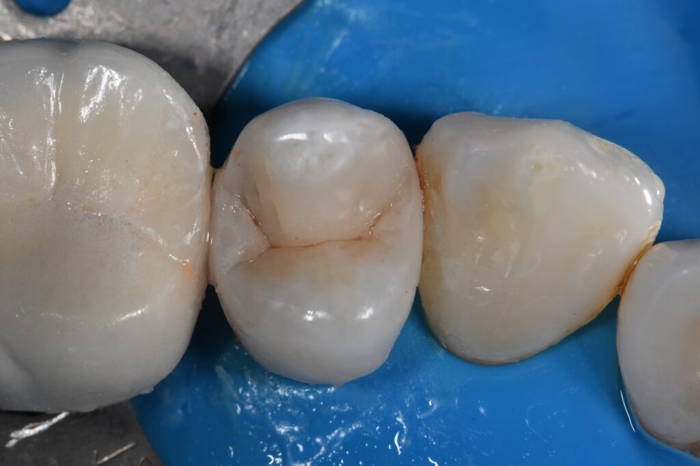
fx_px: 3052
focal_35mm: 157
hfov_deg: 13.1
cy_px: 233
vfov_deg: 8.7
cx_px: 350
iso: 200
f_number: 32
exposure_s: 1/160
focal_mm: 105
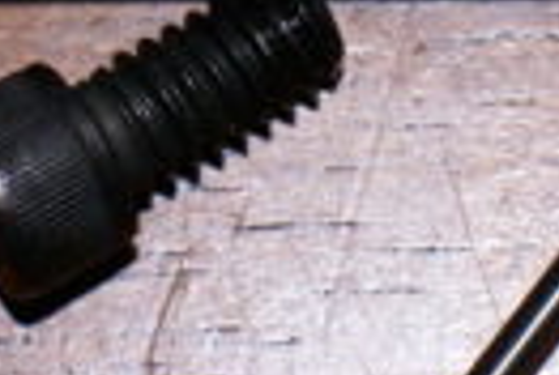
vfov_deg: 4.0
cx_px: 205
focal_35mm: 344
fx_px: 5354
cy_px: -452
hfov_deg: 6.0
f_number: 7.1
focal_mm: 50
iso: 400
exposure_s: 1/80
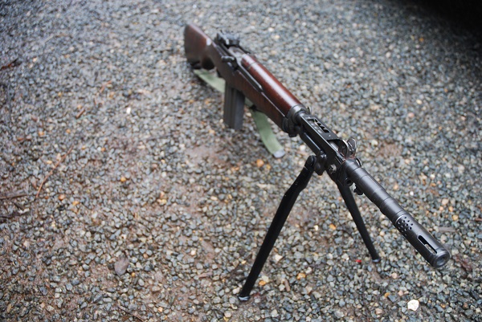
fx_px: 442
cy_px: 161
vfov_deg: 40.0
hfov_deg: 57.2
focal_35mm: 33
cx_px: 241
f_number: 3.8
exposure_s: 1/50
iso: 200
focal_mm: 22
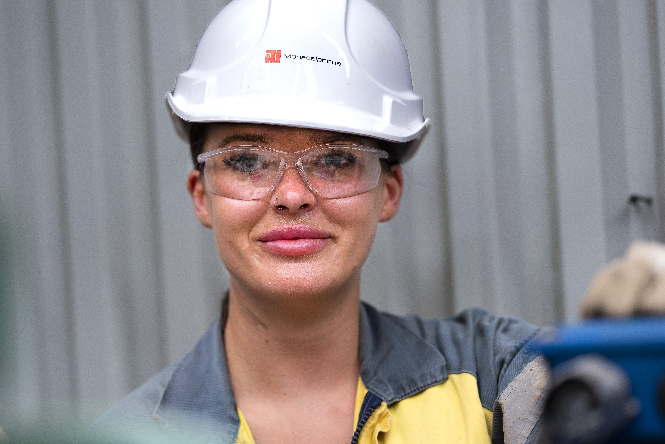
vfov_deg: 7.5
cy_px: 252
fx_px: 3381
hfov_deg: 11.2
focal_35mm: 183
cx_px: 299
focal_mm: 135
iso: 160
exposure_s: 1/80
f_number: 1.8
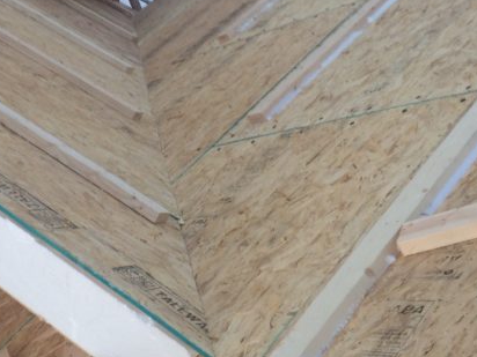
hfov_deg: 26.7
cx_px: 131
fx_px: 992
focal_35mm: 72
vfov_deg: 20.3
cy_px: 101
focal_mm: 4.15
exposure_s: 1/60
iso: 40
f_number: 2.2
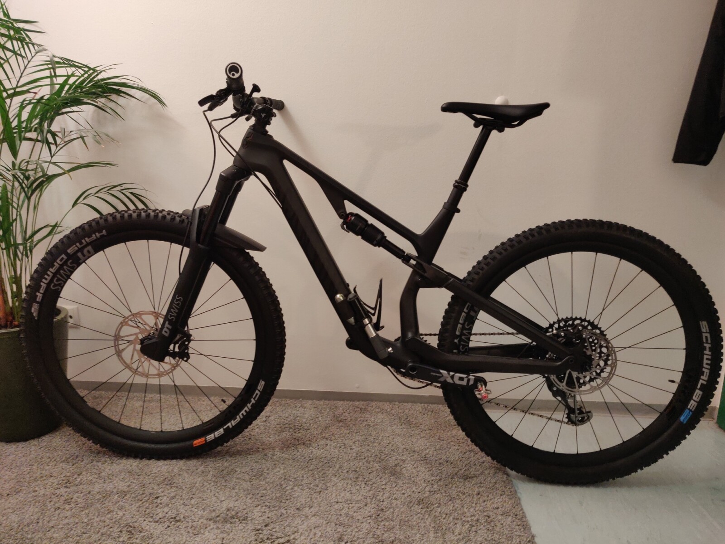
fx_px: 524
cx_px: 362
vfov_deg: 54.9
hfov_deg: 69.4
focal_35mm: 25
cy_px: 272
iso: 500
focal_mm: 4.25
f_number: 1.7
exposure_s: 1/33
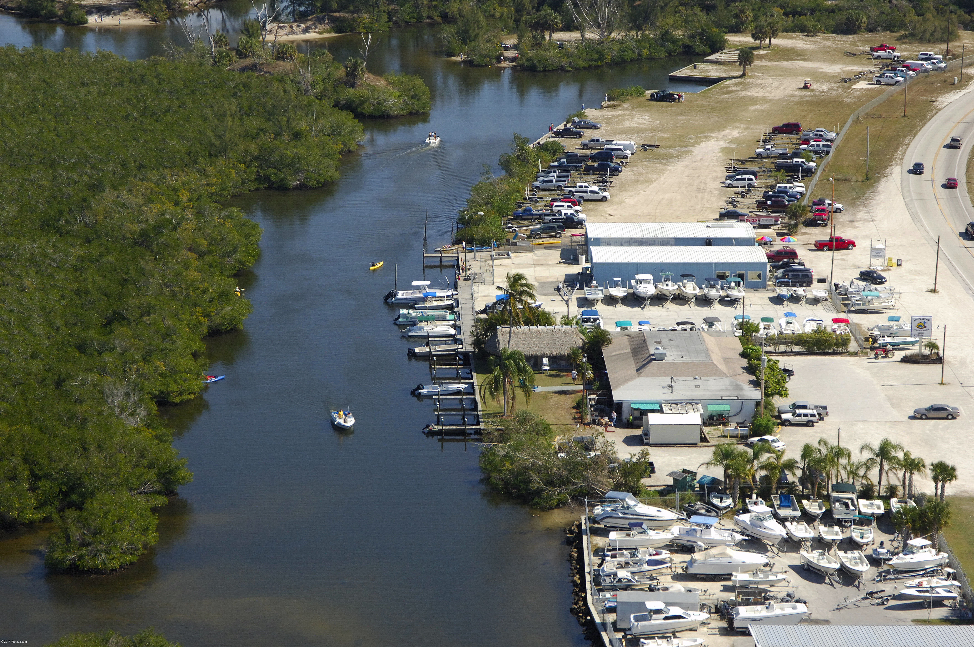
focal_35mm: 105
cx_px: 487
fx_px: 2837
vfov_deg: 13.0
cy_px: 324
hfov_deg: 19.5
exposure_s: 1/1000
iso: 400
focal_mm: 70
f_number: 7.1
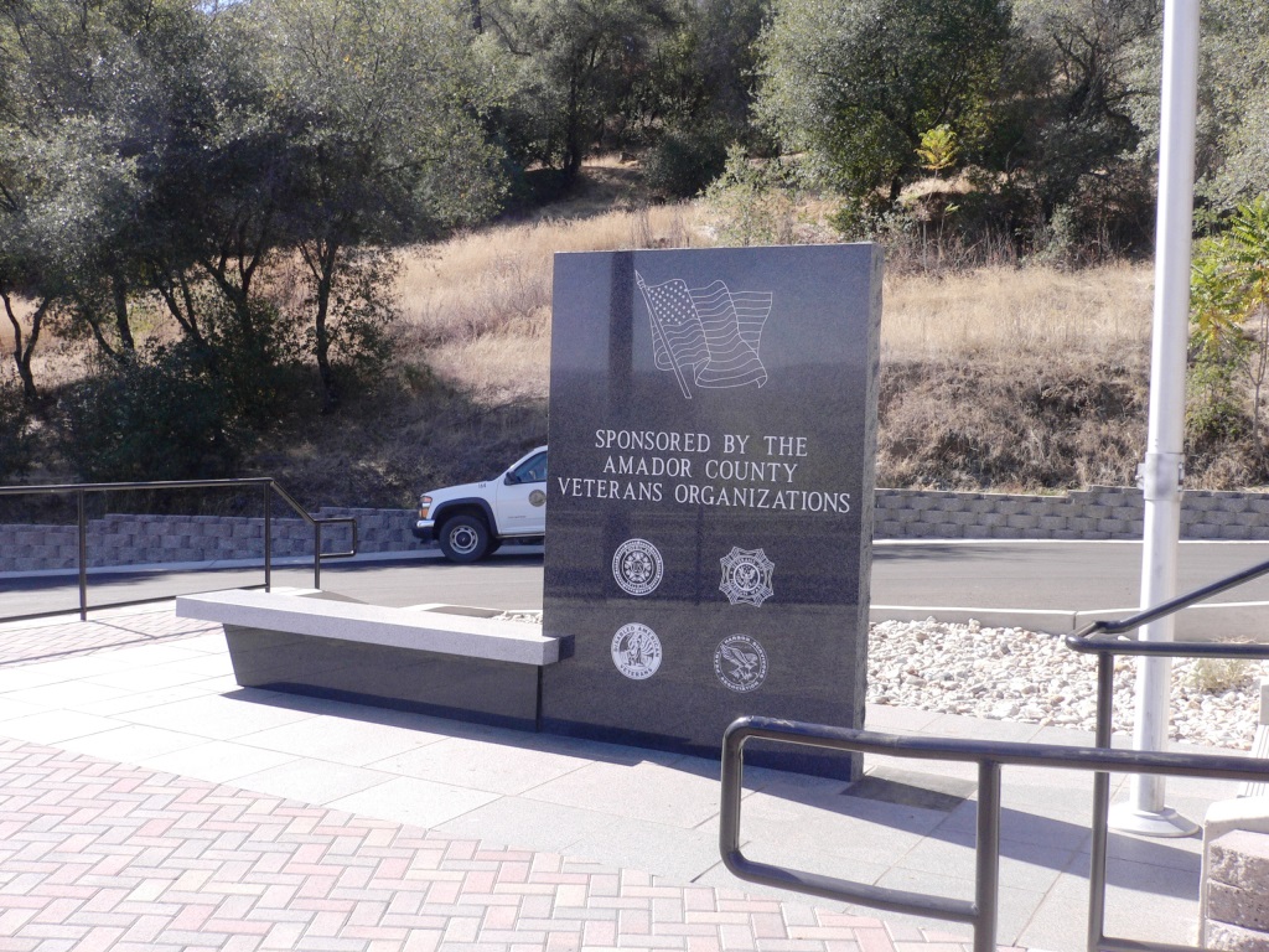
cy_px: 476
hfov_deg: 52.6
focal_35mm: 35
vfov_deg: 40.7
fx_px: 1283
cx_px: 634
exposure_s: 1/125
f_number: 5.6
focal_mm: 5.8
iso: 80
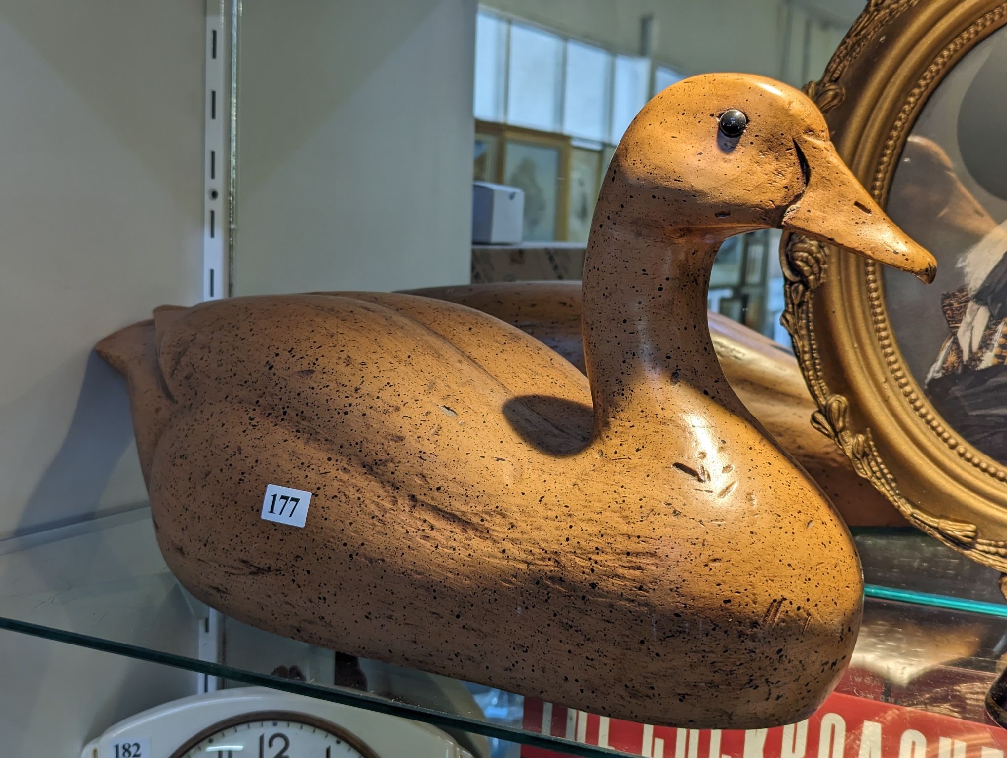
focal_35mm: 48
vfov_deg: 30.3
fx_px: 1398
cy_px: 379
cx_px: 504
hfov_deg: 39.6
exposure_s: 1/99.9
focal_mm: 6.81
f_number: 1.85
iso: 42
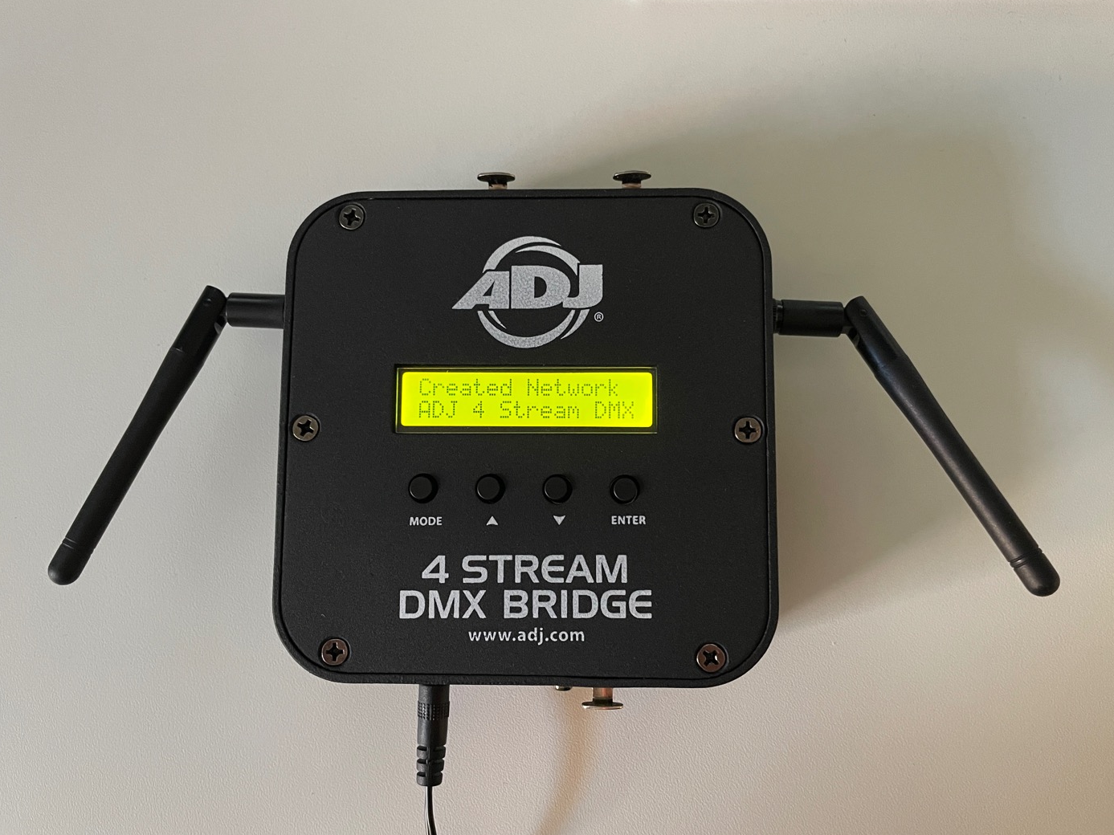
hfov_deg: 65.3
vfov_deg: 51.3
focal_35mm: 27
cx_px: 561
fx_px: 869
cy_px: 415
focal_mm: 4.2
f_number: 1.6
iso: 500
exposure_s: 1/54
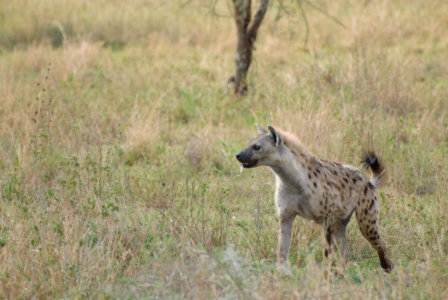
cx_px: 224
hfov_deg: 4.6
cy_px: 150
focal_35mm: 450
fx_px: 5607
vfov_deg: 3.1
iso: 200
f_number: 5.6
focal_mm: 300
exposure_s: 1/250
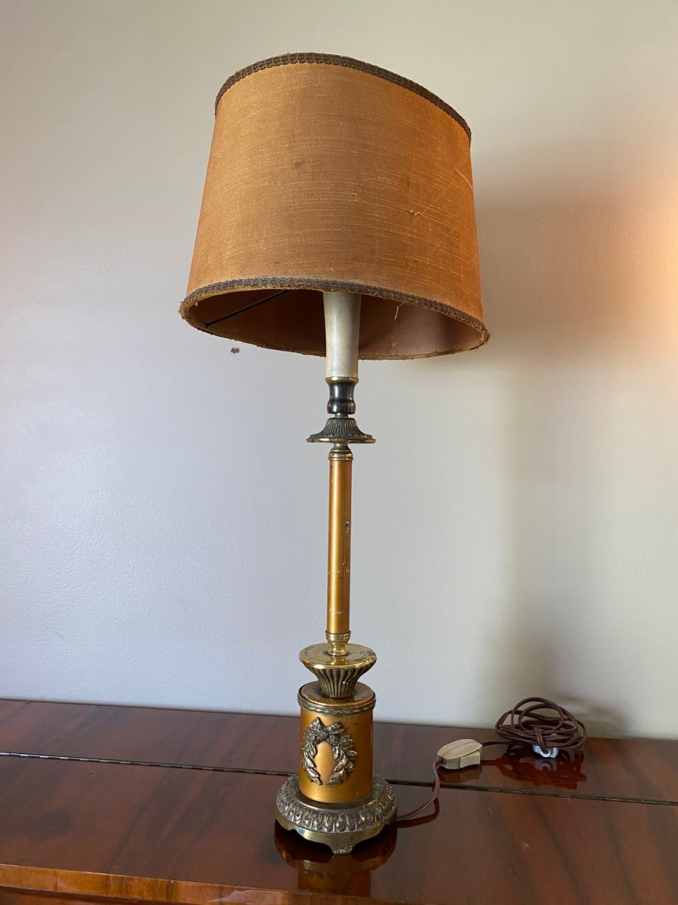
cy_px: 452
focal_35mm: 26
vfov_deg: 67.3
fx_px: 679
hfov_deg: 53.1
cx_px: 339
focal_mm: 4.25
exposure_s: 1/75
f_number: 1.8
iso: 125
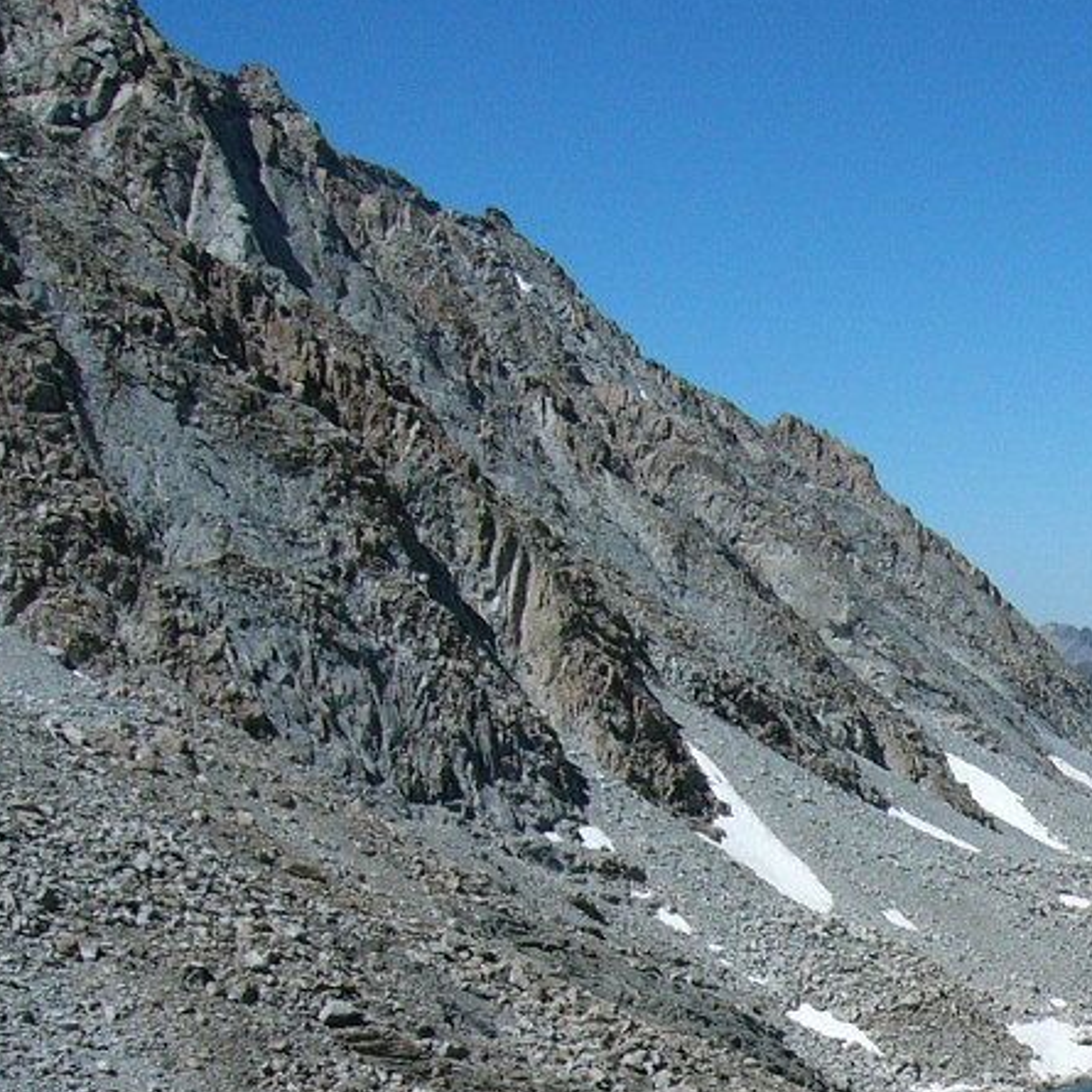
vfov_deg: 18.9
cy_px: 1119
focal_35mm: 89
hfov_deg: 18.1
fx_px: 3176
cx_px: 1458
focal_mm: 5.8
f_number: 8
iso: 50
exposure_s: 1/200
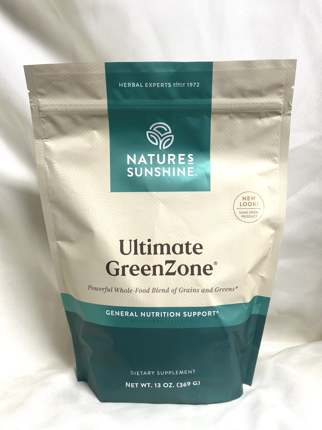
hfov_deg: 30.3
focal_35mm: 48
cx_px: 161
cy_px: 215
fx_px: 595
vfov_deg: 39.7
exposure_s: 1/60
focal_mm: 6.86
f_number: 1.78
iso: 80
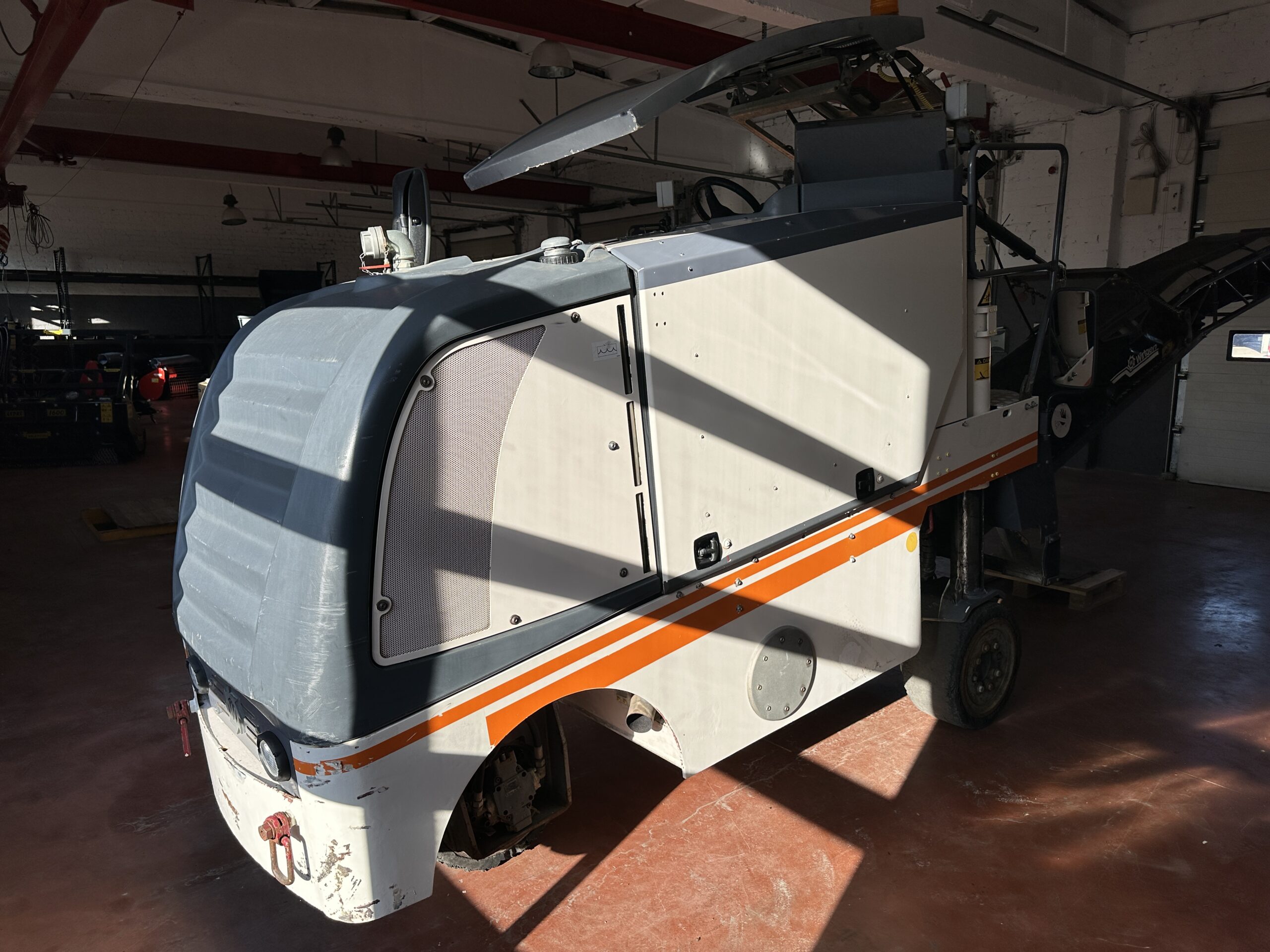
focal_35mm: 24
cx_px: 635
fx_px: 881
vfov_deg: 56.8
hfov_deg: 71.6
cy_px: 476
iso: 80
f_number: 1.78
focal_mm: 6.86
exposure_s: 1/1692
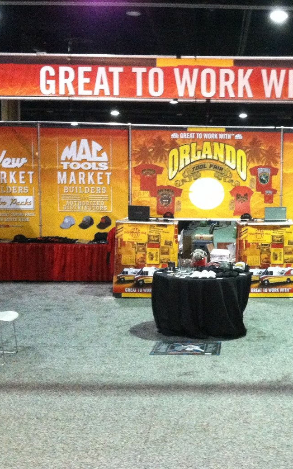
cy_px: 236
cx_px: 239
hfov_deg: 25.3
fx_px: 639
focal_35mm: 50
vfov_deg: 40.3
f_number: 2.8
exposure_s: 1/15
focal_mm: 3.85
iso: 640
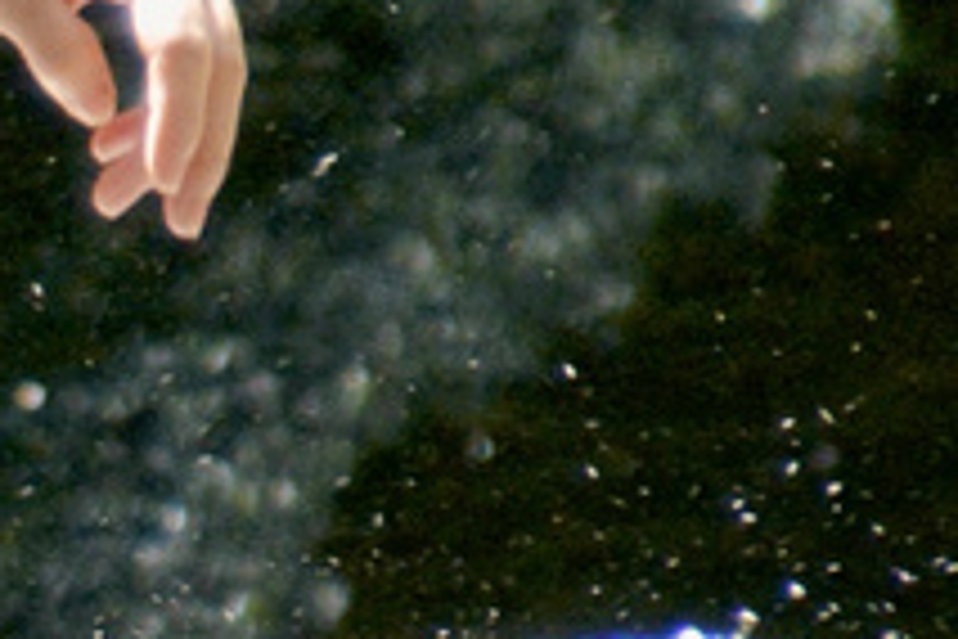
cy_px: 27
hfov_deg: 0.6
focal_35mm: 3418
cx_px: -1012
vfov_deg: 0.4
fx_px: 90950
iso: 800
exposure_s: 1/750
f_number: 6.3
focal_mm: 300
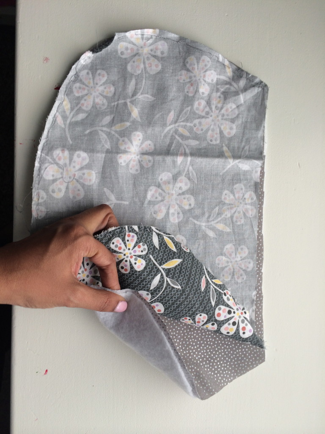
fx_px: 376
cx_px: 162
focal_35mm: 30
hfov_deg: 46.8
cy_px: 217
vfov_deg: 60.0
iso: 40
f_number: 2.2
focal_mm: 4.12
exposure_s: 1/60
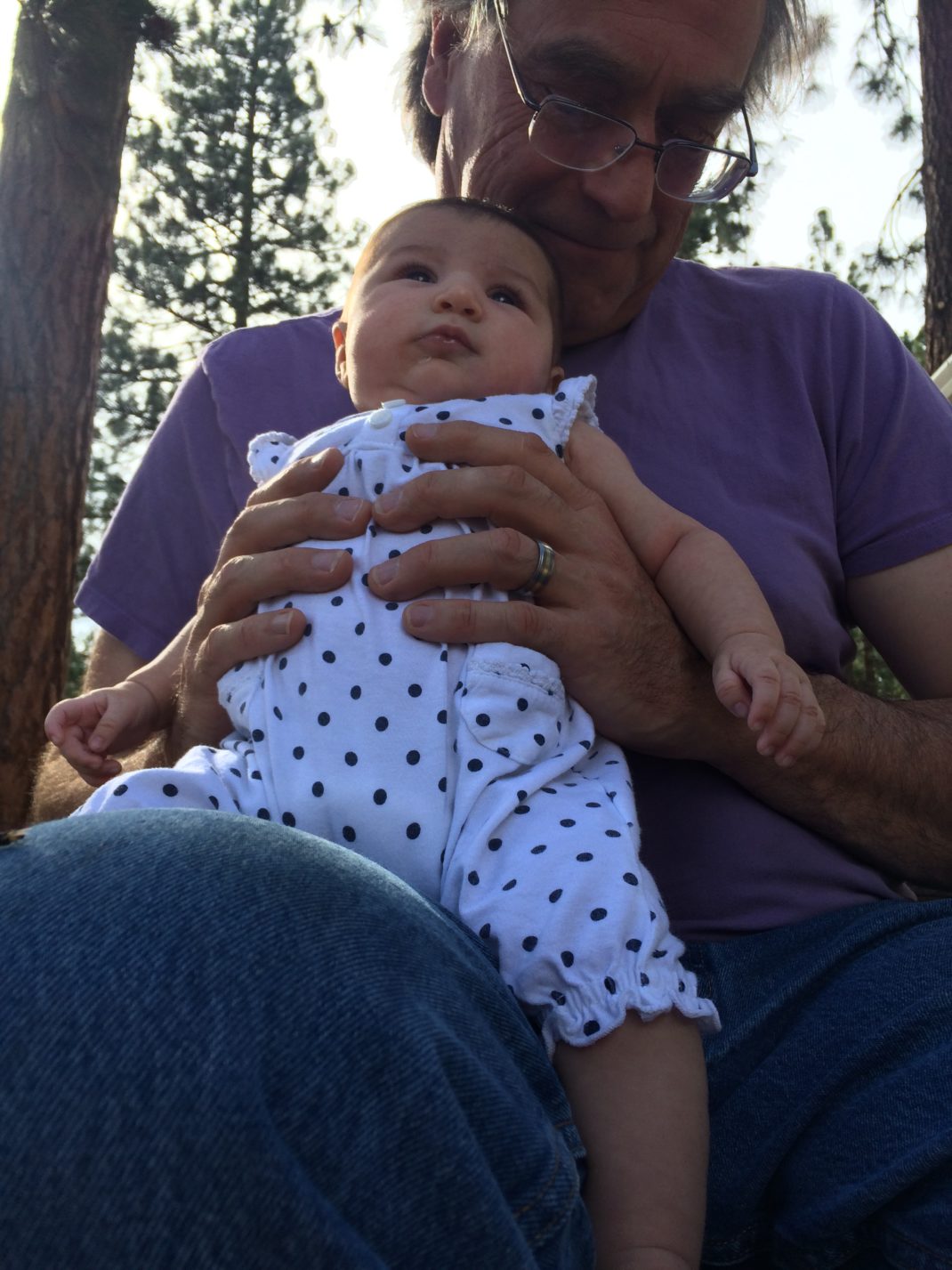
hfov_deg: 48.2
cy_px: 635
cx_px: 476
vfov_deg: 61.7
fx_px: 1064
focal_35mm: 29
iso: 32
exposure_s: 1/383
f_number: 2.2
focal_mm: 4.15
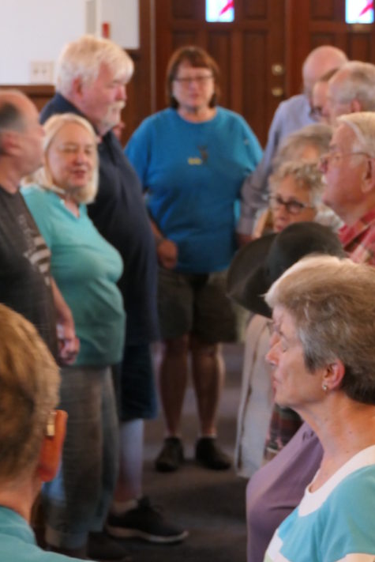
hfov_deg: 8.9
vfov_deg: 13.3
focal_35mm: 154
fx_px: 2403
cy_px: 360
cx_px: 193
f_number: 4.2
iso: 1600
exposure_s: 1/15
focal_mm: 39.2
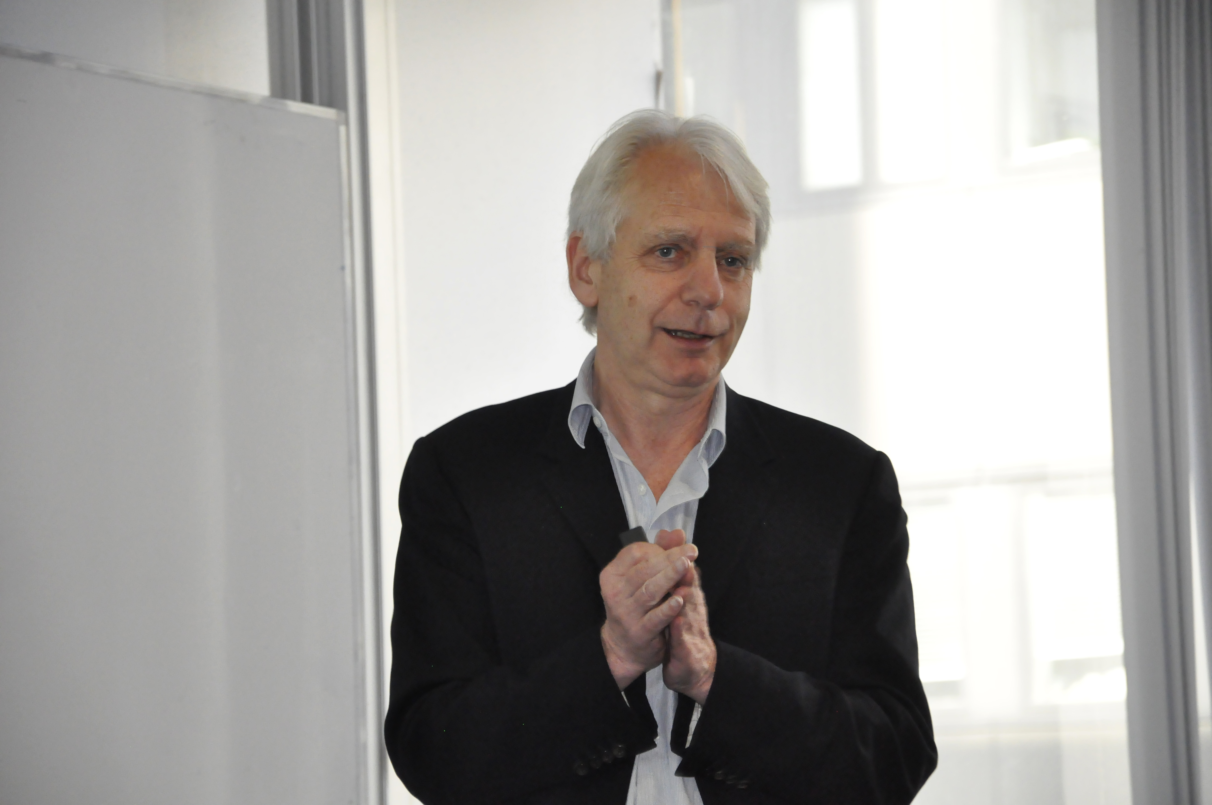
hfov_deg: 13.1
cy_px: 402
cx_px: 606
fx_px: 5296
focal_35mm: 158
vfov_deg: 8.7
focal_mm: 105
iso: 3200
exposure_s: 1/60
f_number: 5.6
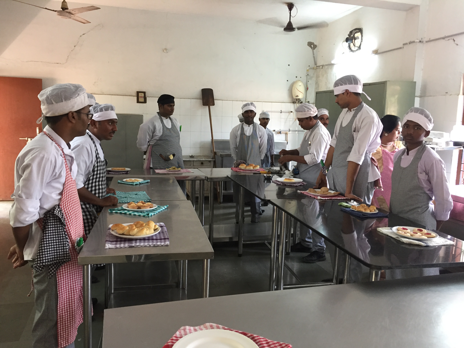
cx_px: 232
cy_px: 174
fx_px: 389
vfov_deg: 48.2
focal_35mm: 29
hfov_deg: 61.7
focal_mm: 4.15
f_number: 2.2
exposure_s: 1/33
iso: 160
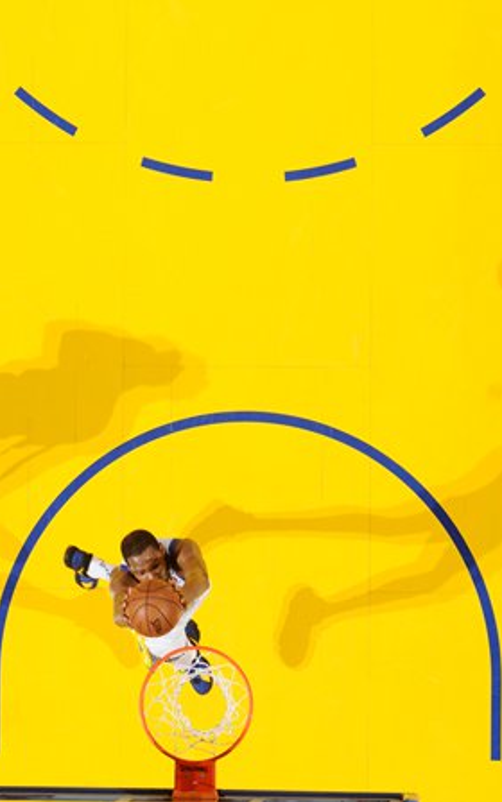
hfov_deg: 7.6
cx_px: 238
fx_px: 3765
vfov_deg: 12.2
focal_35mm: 172
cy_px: 401
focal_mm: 112
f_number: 7.1
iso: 400
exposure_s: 1/250
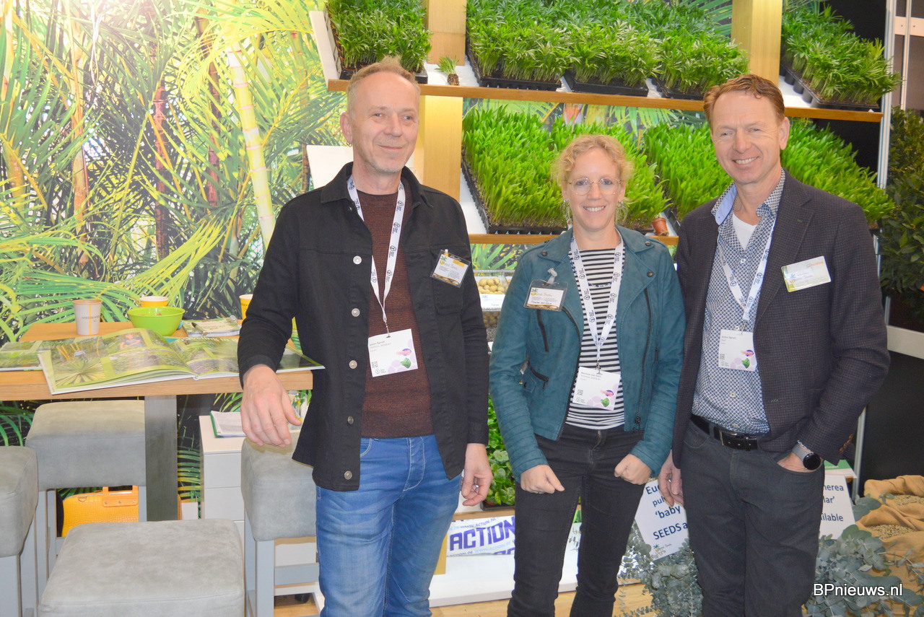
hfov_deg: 61.9
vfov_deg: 43.7
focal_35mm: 30
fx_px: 770
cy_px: 308
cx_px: 462
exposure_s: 1/60
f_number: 3.5
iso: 500
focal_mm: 20
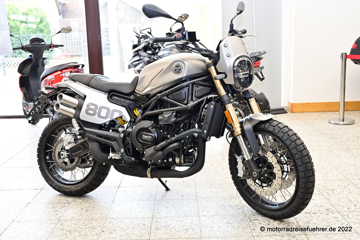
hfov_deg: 48.5
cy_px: 120
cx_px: 180
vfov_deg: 33.4
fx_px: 400
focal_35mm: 40
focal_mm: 40
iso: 800
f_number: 4
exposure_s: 1/100
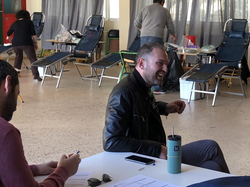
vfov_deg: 20.4
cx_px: 180
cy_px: 83
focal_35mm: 72
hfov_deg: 26.8
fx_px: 520
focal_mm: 4
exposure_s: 1/24
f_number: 1.8
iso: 32
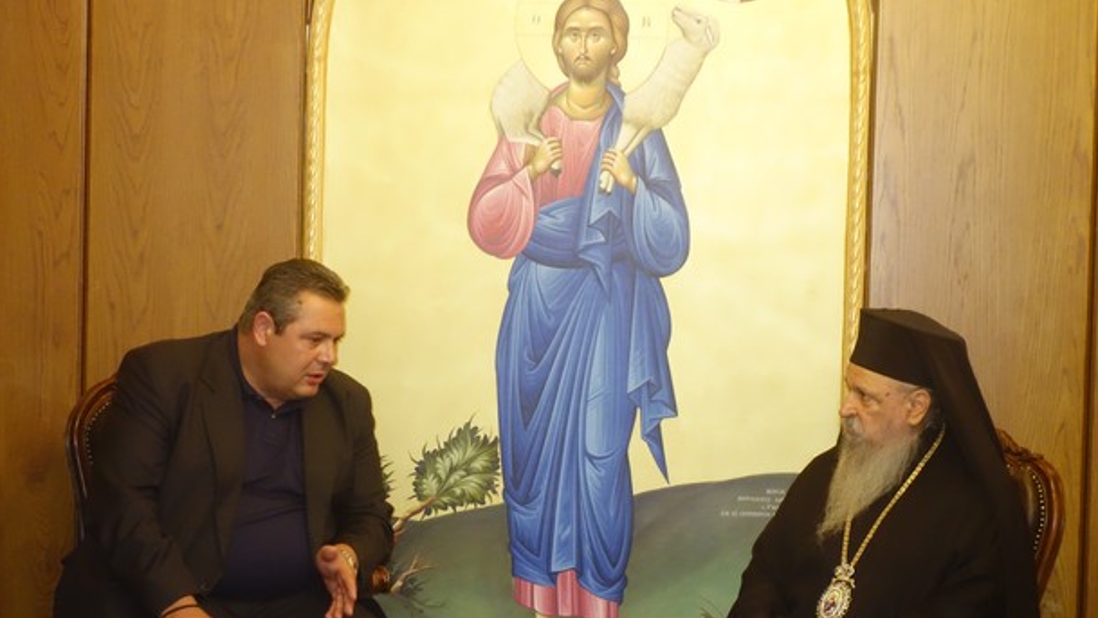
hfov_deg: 21.8
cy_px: 327
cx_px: 526
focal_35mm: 98
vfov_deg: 12.4
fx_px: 2854
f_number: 4.5
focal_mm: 33.2
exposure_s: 1/40
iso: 1600
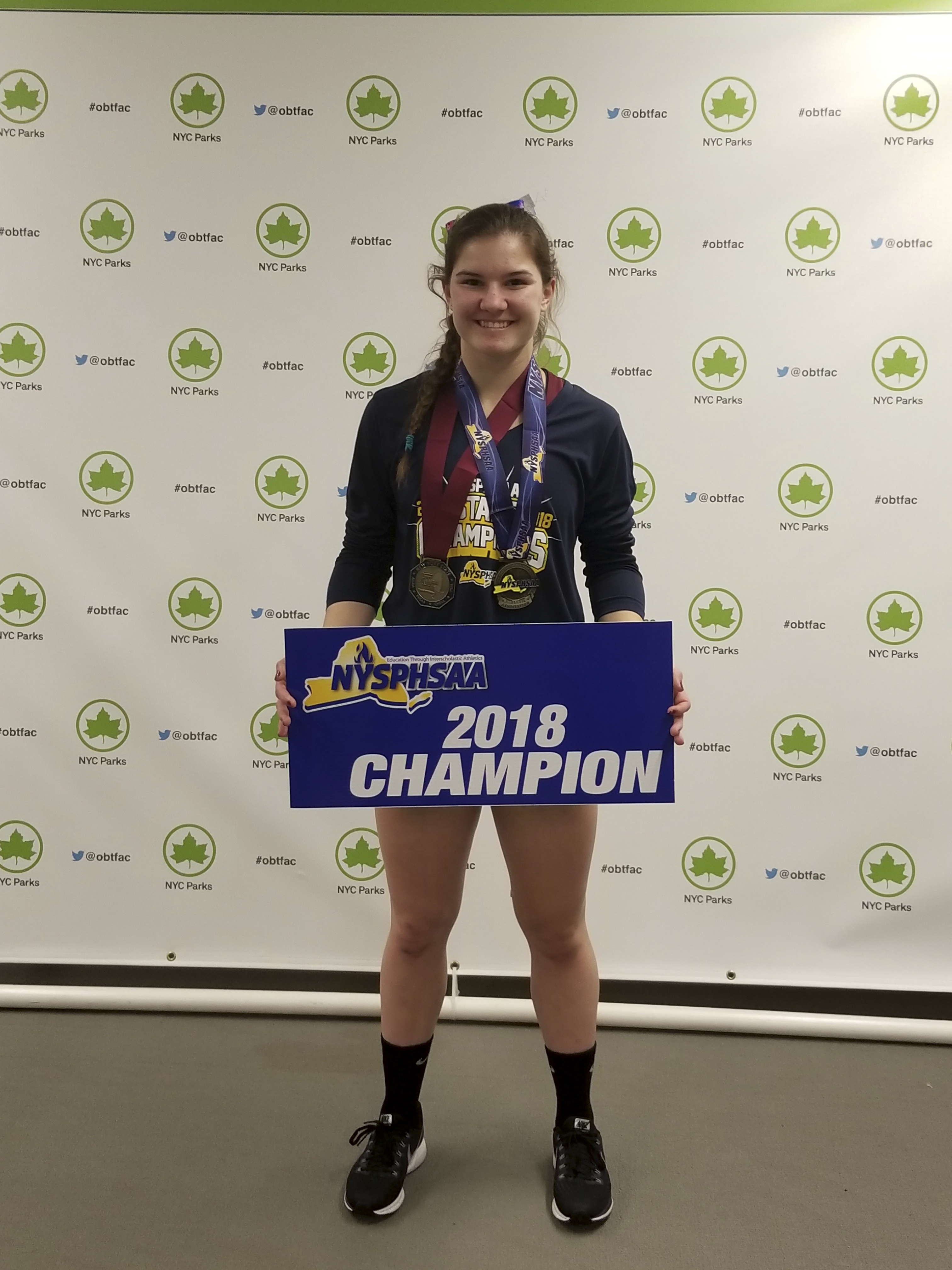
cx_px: 476
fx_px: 953
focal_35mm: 26
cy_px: 635
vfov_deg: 67.3
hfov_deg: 53.1
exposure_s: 1/40
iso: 160
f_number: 1.7
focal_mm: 4.25
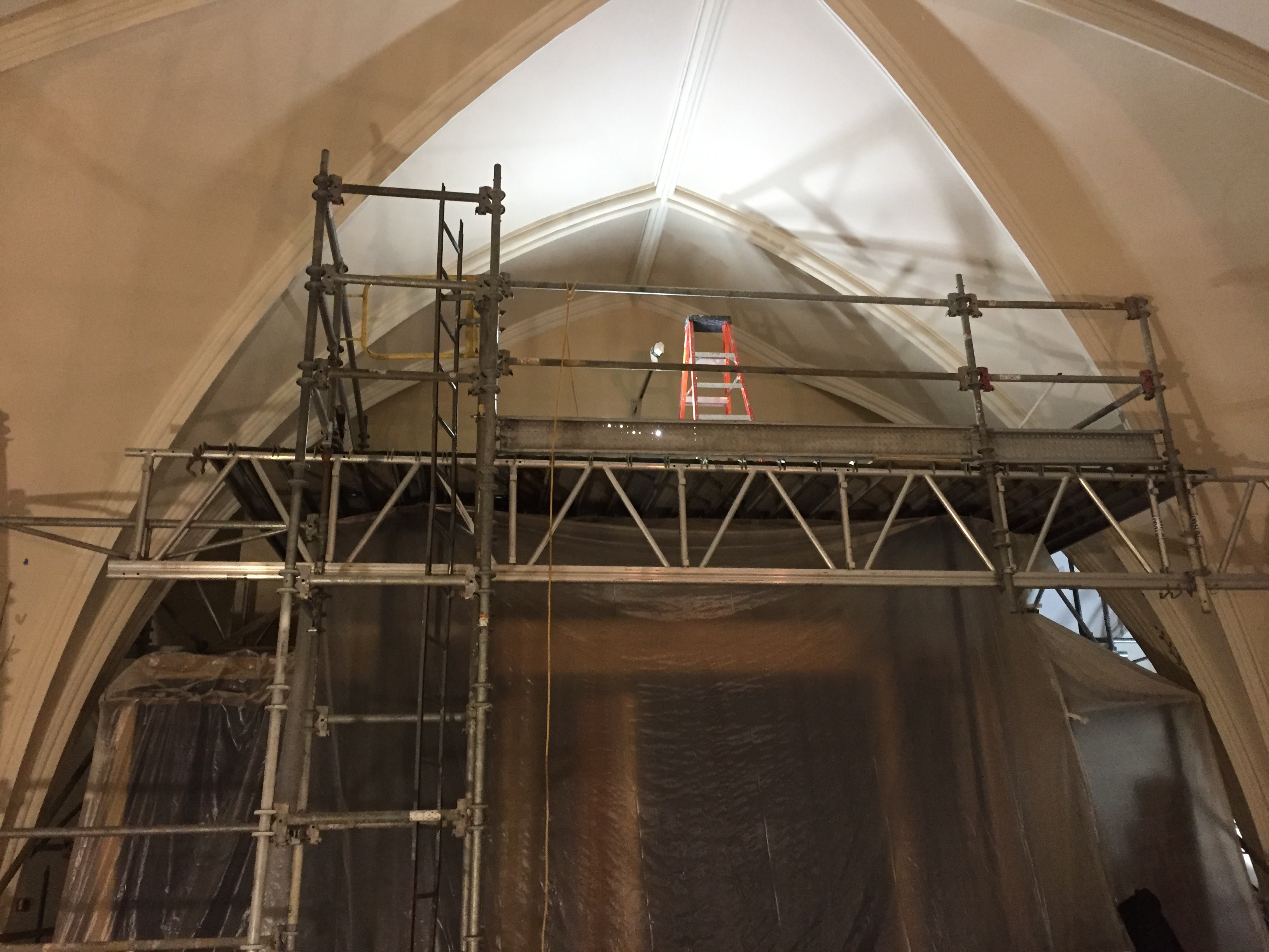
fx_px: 1063
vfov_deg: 48.2
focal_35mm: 29
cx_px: 634
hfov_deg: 61.7
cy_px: 476
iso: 250
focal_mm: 4.15
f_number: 2.2
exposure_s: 1/30
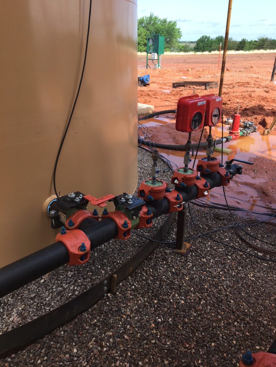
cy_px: 184
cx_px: 138
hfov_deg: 48.2
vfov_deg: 61.7
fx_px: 308
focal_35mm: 29
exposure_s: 1/484
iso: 25
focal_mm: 4.15
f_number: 2.2
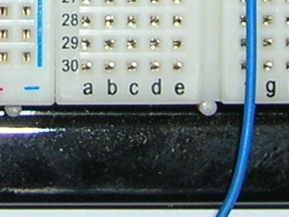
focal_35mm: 226
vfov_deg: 6.4
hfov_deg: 8.7
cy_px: -201
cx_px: -17
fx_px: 1887
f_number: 2.9
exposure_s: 1/60.1
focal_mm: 5.7
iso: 50
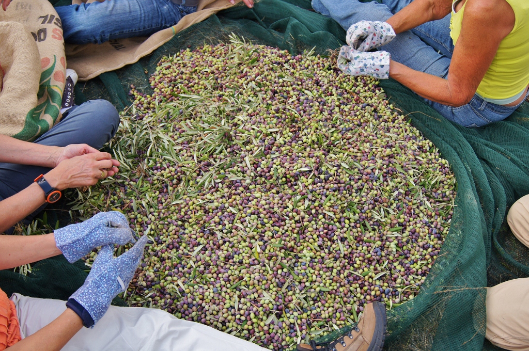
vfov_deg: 29.8
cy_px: 176
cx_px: 264
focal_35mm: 45
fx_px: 660
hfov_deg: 43.7
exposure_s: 1/200
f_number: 5
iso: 100
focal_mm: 30
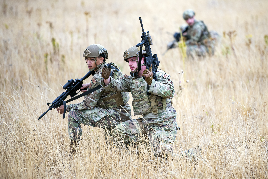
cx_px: 134
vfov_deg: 6.9
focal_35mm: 200
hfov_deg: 10.3
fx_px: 1489
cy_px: 90
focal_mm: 200
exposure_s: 1/320
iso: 320
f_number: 2.8
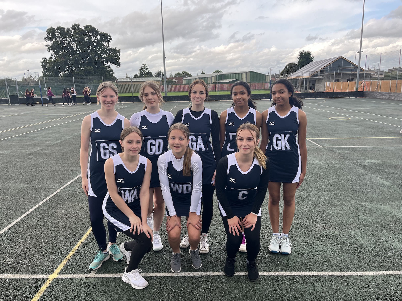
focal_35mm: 26
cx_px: 201
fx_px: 302
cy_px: 150
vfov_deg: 53.1
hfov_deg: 67.3
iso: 50
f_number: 1.6
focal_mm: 5.1
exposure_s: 1/393
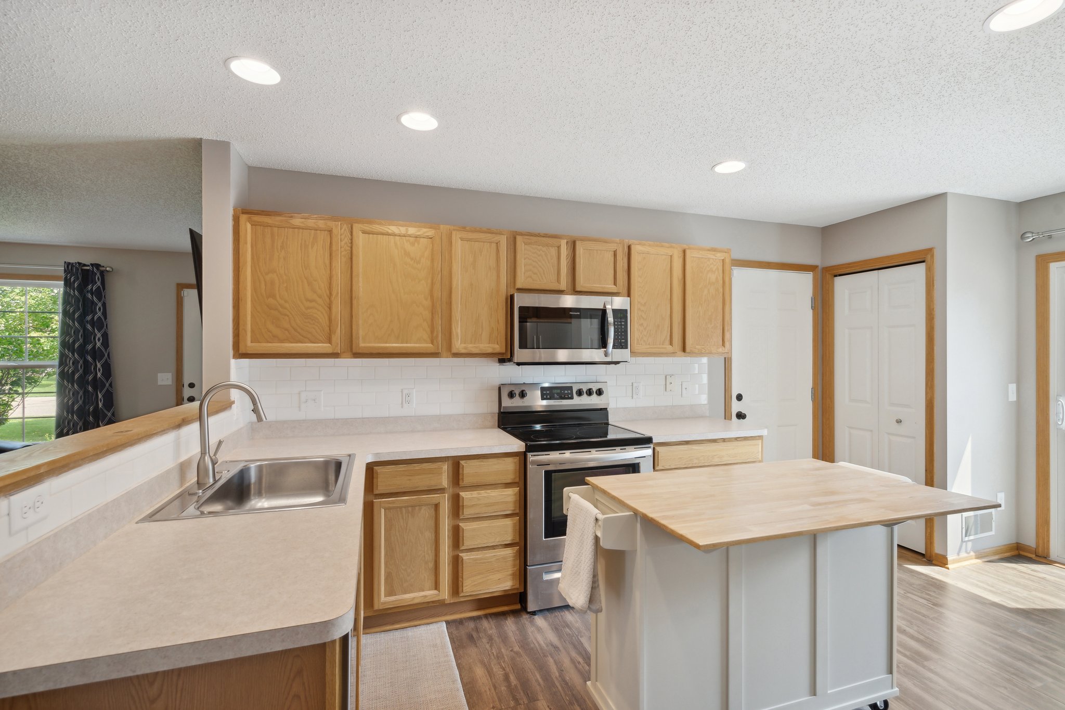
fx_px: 473
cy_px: 355
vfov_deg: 73.7
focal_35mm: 16
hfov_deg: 96.7
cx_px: 532
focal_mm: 16
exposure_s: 1/15
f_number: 8
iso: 400
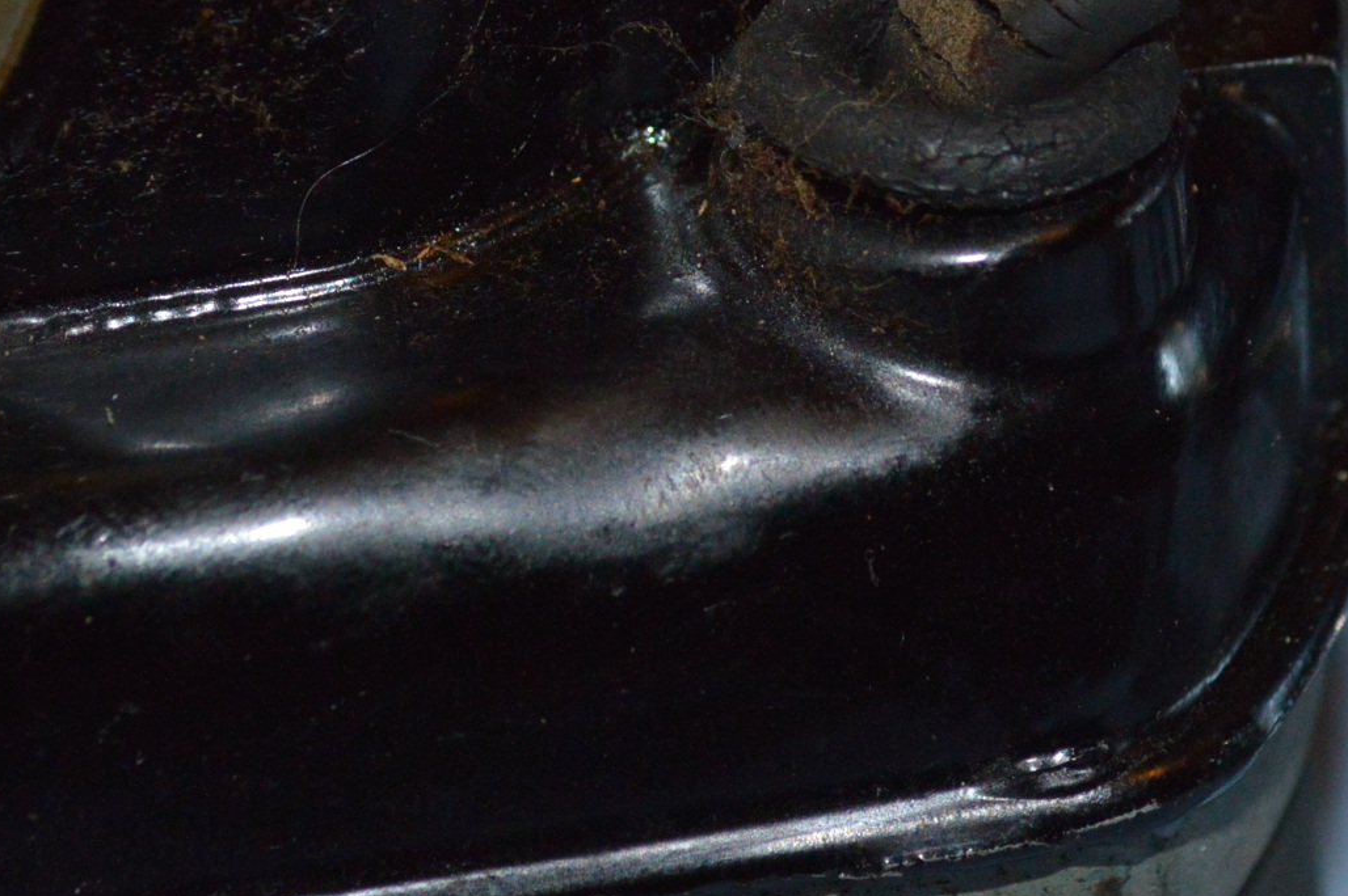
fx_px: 5912
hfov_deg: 13.0
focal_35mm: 158
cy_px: 94
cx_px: 889
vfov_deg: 8.6
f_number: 5
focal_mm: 36
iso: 800
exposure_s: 1/60
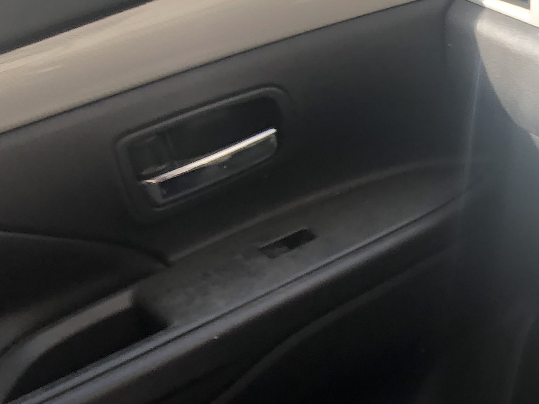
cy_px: 352
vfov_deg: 15.4
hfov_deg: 18.7
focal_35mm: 95
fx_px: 1479
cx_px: 765
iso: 40
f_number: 1.8
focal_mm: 3.99
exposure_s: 1/120
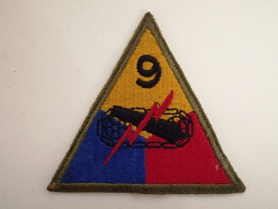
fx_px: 281
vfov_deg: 40.7
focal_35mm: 35
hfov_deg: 52.6
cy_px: 104
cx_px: 139
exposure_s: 1/12.5
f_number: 1.8
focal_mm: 3.62
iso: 1250
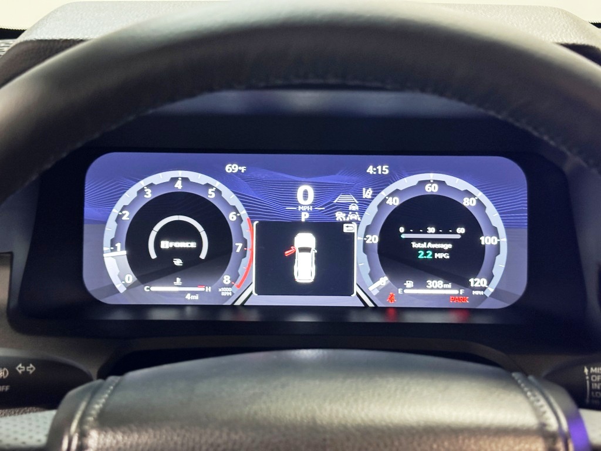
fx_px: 833
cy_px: 226
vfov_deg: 30.3
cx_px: 300
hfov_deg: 39.7
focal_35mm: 48
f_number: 1.78
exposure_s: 1/30
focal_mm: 6.86
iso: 500
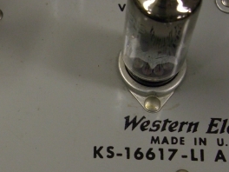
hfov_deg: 21.1
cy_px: 159
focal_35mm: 92
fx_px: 609
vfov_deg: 15.8
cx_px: 56
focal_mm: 7.9
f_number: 2.8
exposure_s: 1/60
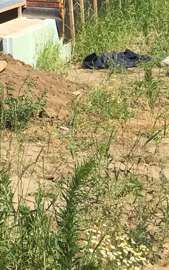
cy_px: -264
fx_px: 981
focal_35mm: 133
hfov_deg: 8.9
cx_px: -237
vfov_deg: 13.5
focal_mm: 4.15
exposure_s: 1/1166
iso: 25
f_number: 2.2
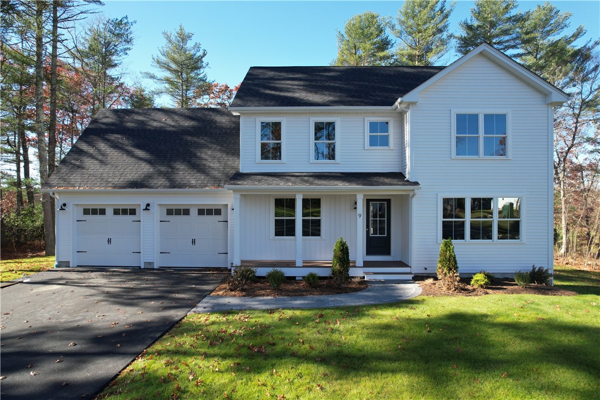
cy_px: 200
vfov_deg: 57.2
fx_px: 367
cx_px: 300
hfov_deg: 78.6
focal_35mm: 22
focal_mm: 8.38
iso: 110
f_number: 2.8
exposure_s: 1/500
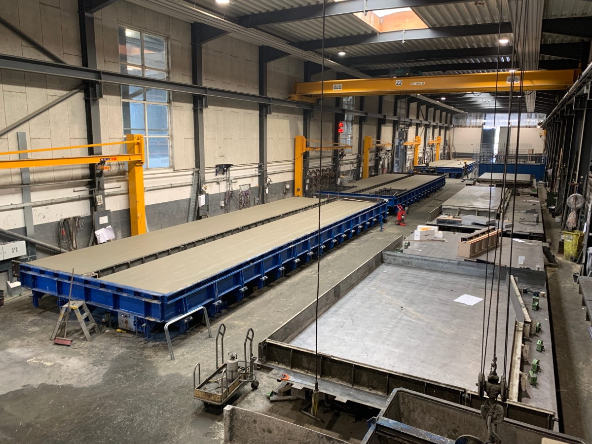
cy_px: 222
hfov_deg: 67.3
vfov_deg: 53.1
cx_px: 296
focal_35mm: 26
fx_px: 445
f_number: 1.8
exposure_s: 1/50
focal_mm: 4.25
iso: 100
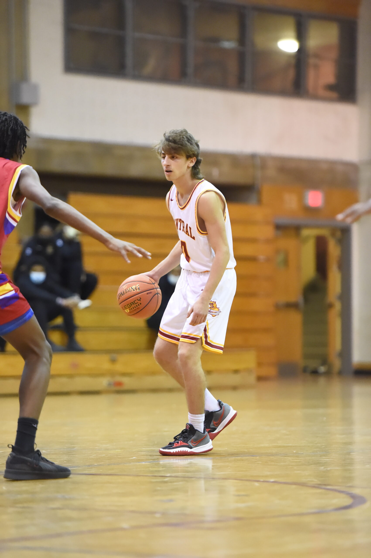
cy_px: 279
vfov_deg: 11.4
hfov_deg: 7.6
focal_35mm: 180
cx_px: 186
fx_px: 2789
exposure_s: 1/800
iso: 16000
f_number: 2.8
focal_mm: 180
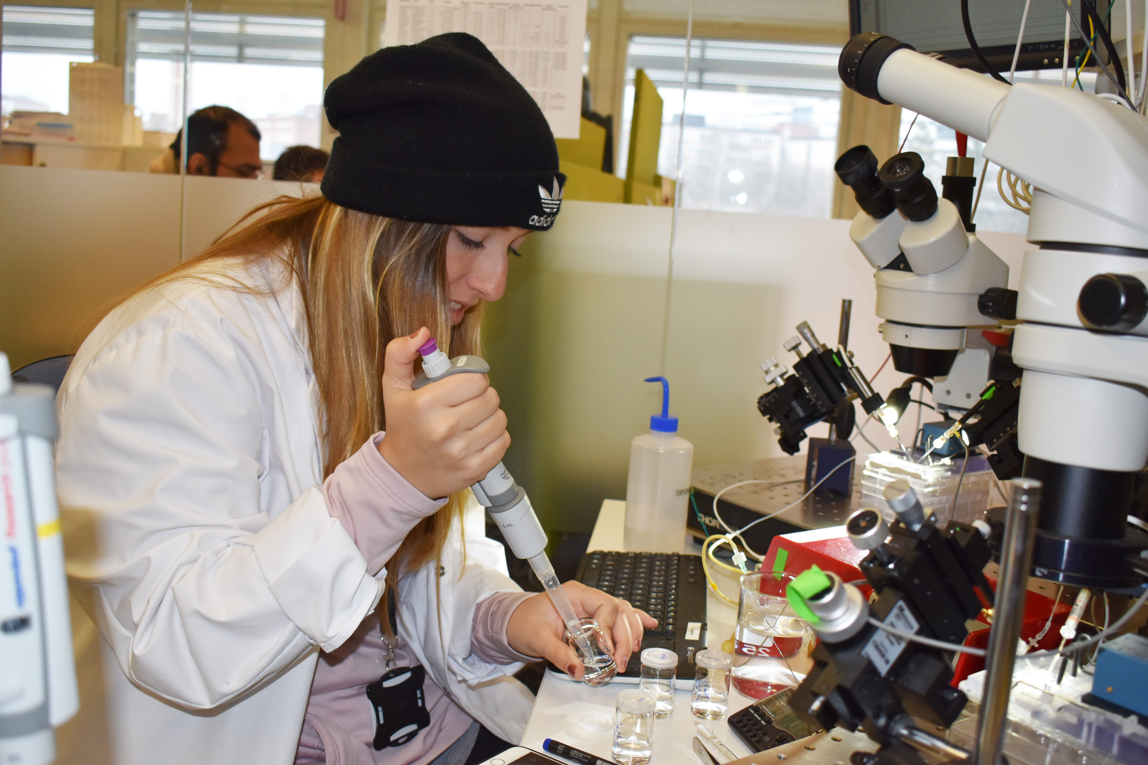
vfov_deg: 36.9
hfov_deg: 53.1
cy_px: 382
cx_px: 574
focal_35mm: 36
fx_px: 1148
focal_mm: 24
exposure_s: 1/200
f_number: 5
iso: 560
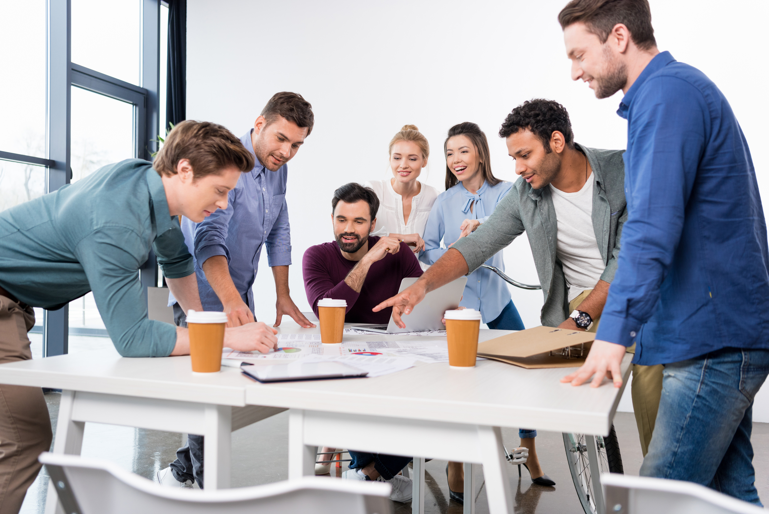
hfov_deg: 54.4
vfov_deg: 37.9
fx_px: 748
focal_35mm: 35
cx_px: 384
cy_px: 257
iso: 250
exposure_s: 1/100
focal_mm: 35
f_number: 3.2
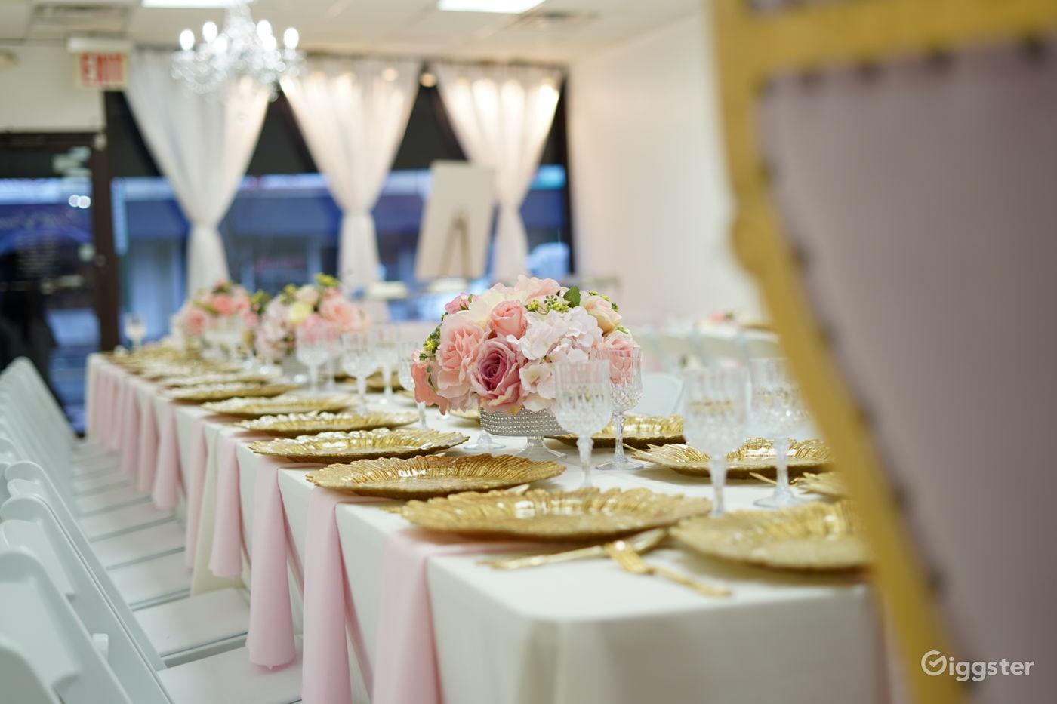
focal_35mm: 50
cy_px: 352
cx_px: 528
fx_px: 1468
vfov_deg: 27.0
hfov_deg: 39.6
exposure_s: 1/200
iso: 320
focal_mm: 50
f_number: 2.2
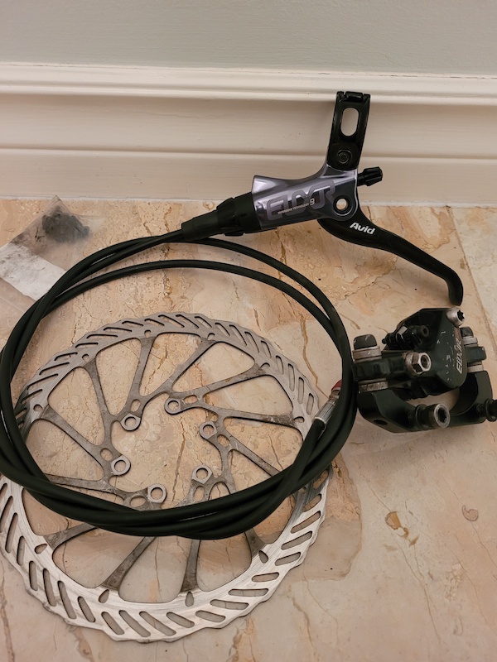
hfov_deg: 53.1
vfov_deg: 67.3
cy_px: 331
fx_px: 498
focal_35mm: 26
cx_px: 248
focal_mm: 5.4
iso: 500
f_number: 1.8
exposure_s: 1/40
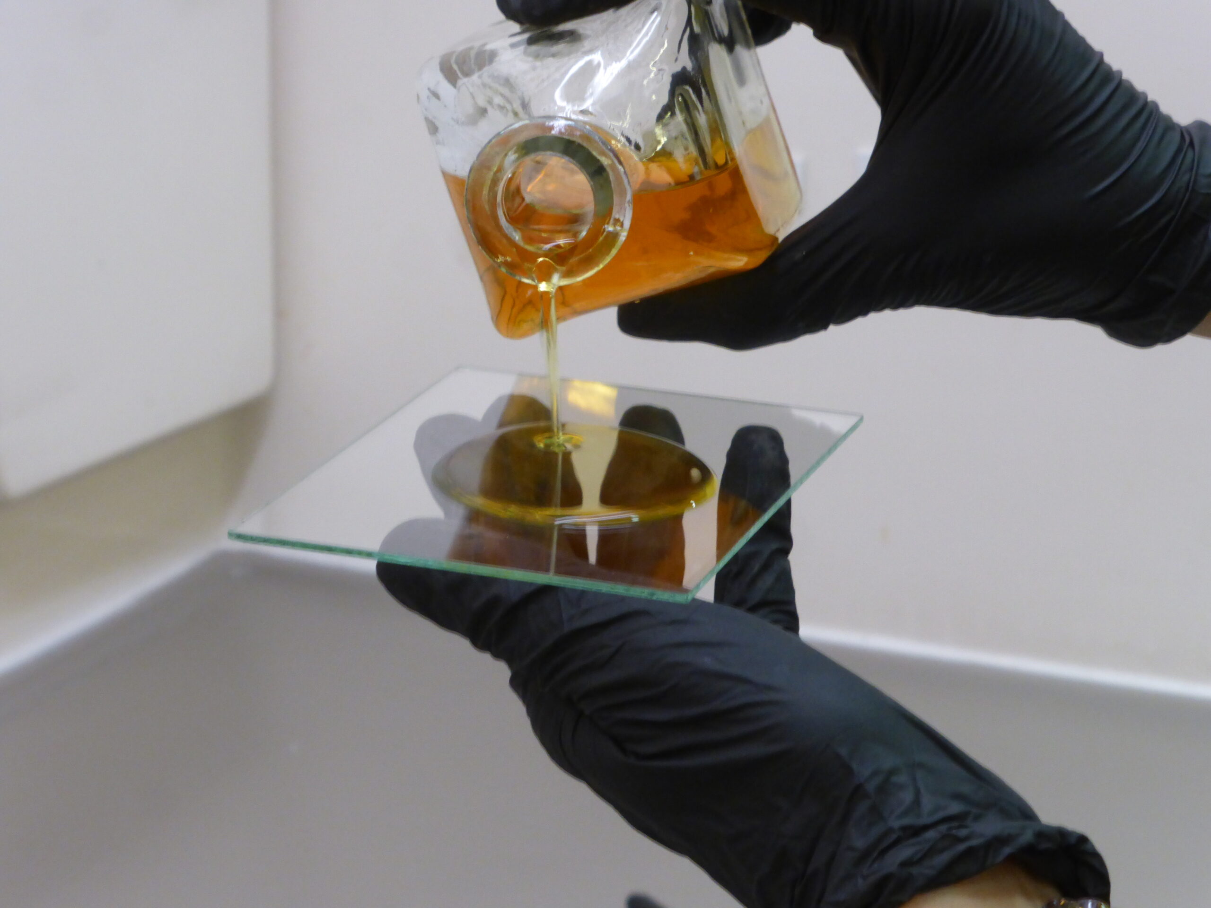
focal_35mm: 109
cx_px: 606
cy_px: 454
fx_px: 3813
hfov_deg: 18.0
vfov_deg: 13.6
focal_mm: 19.4
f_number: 5.3
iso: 400
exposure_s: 1/15
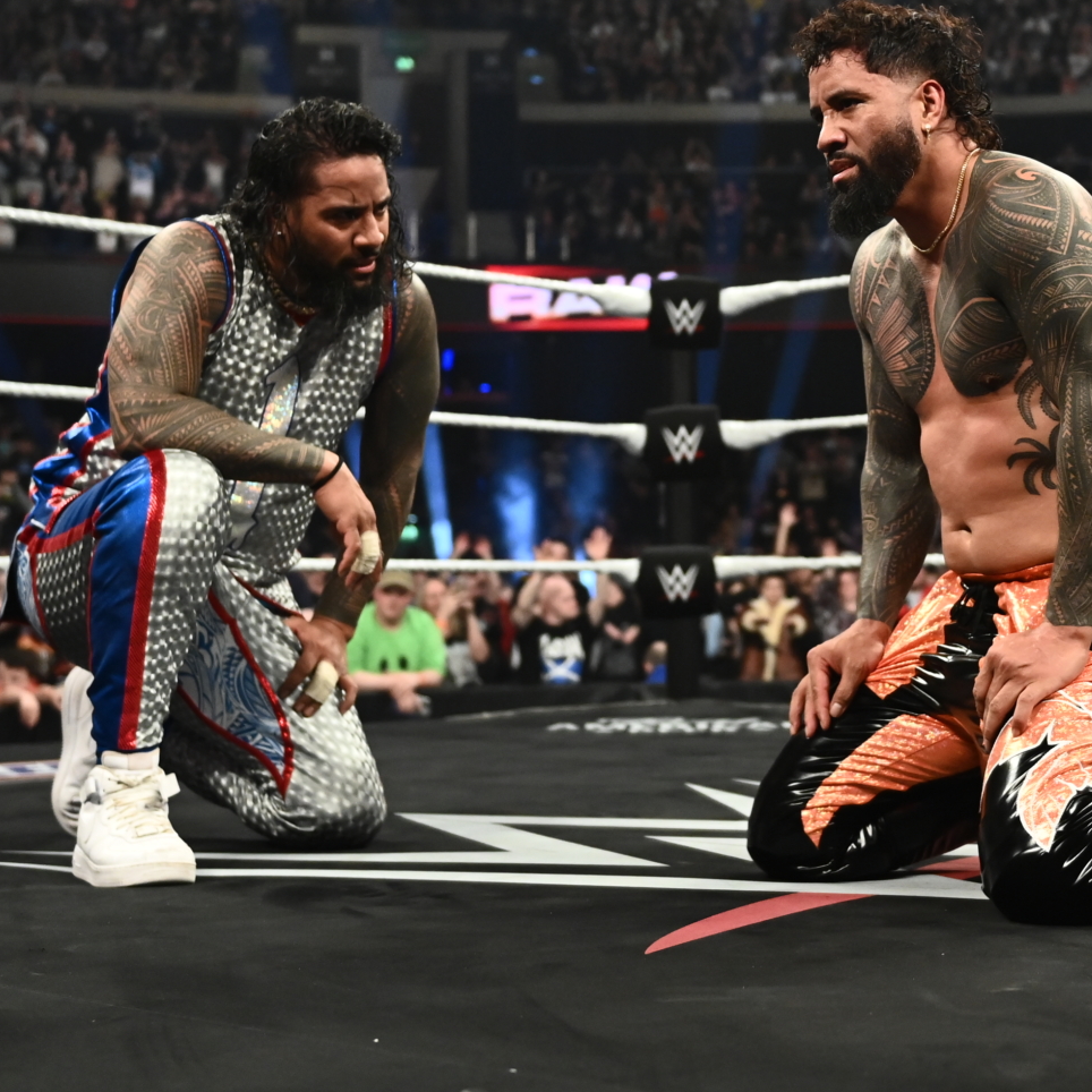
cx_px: 754
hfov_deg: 26.3
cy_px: 361
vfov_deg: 26.3
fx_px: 2320
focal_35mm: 65
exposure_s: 1/800
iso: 4000
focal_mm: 36
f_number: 2.8
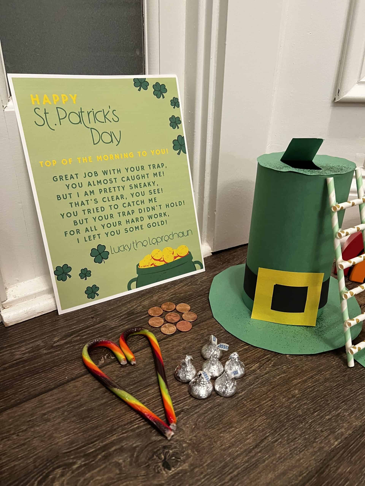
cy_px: 243
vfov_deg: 67.3
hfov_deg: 53.1
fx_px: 366
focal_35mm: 26
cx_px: 182
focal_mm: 5.7
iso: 320
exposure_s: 1/60
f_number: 1.5
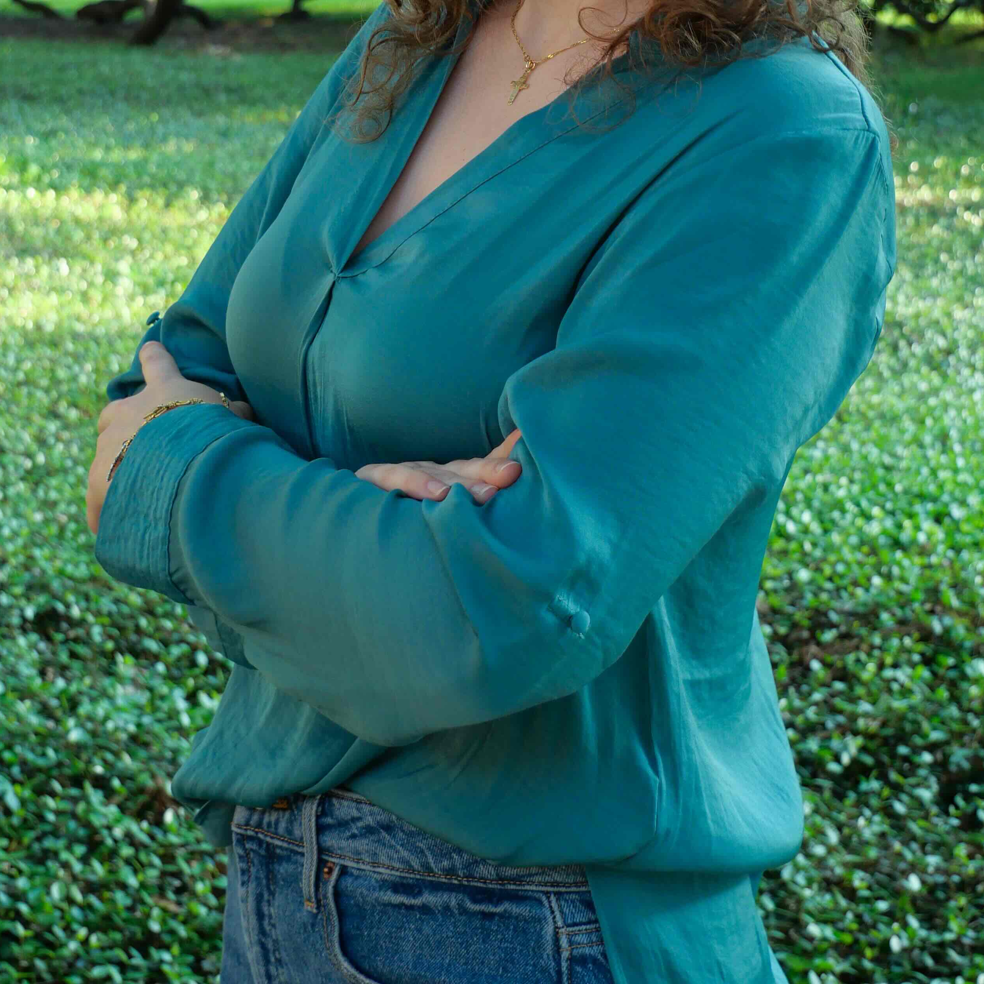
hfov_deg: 20.6
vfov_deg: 20.2
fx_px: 2701
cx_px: 551
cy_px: 75
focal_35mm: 84
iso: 200
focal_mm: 23
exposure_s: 1/80
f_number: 4.3
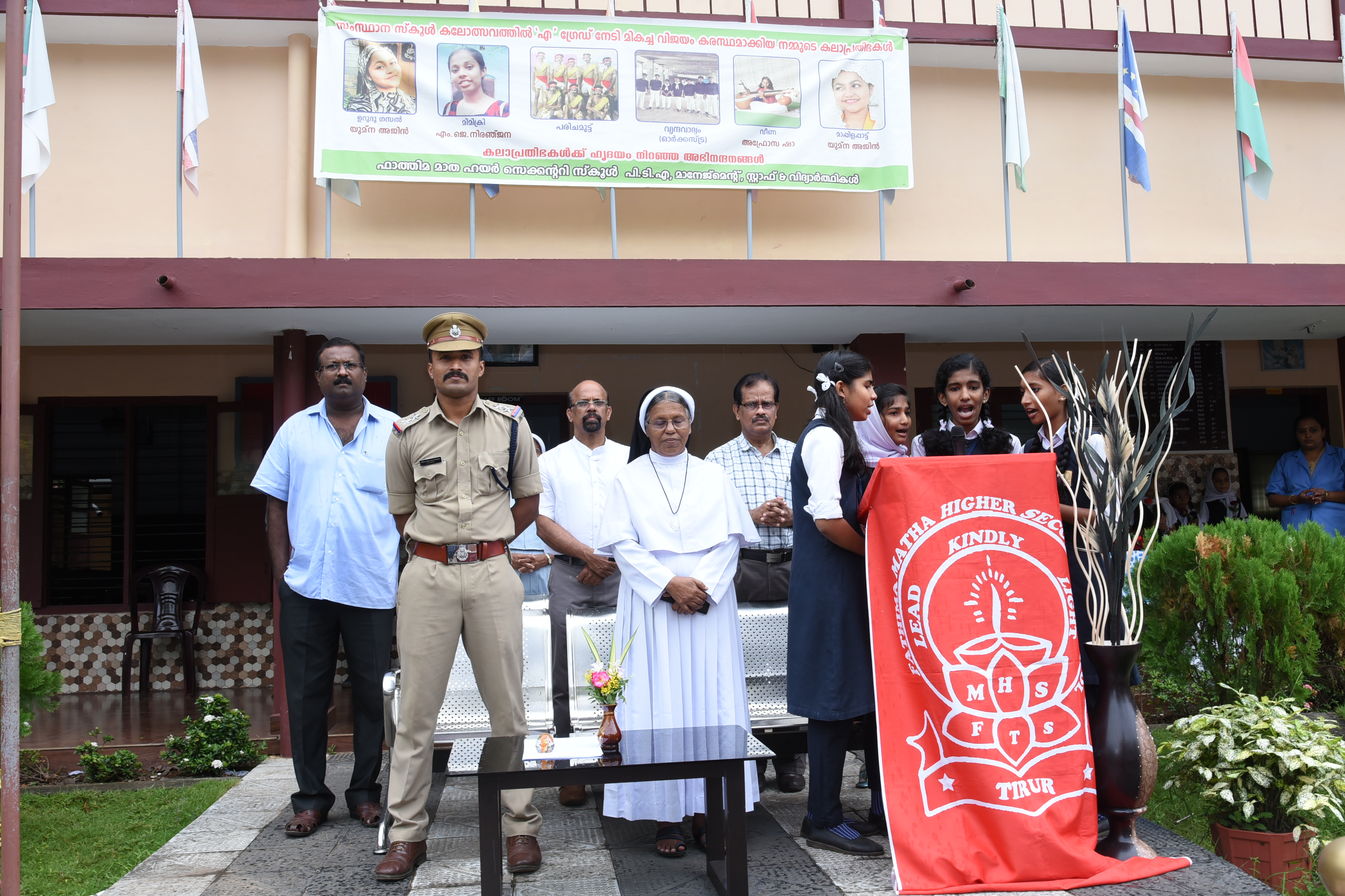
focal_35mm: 30
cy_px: 448
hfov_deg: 61.9
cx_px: 672
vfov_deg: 43.6
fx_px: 1121
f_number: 9
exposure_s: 1/125
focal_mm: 30
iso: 500
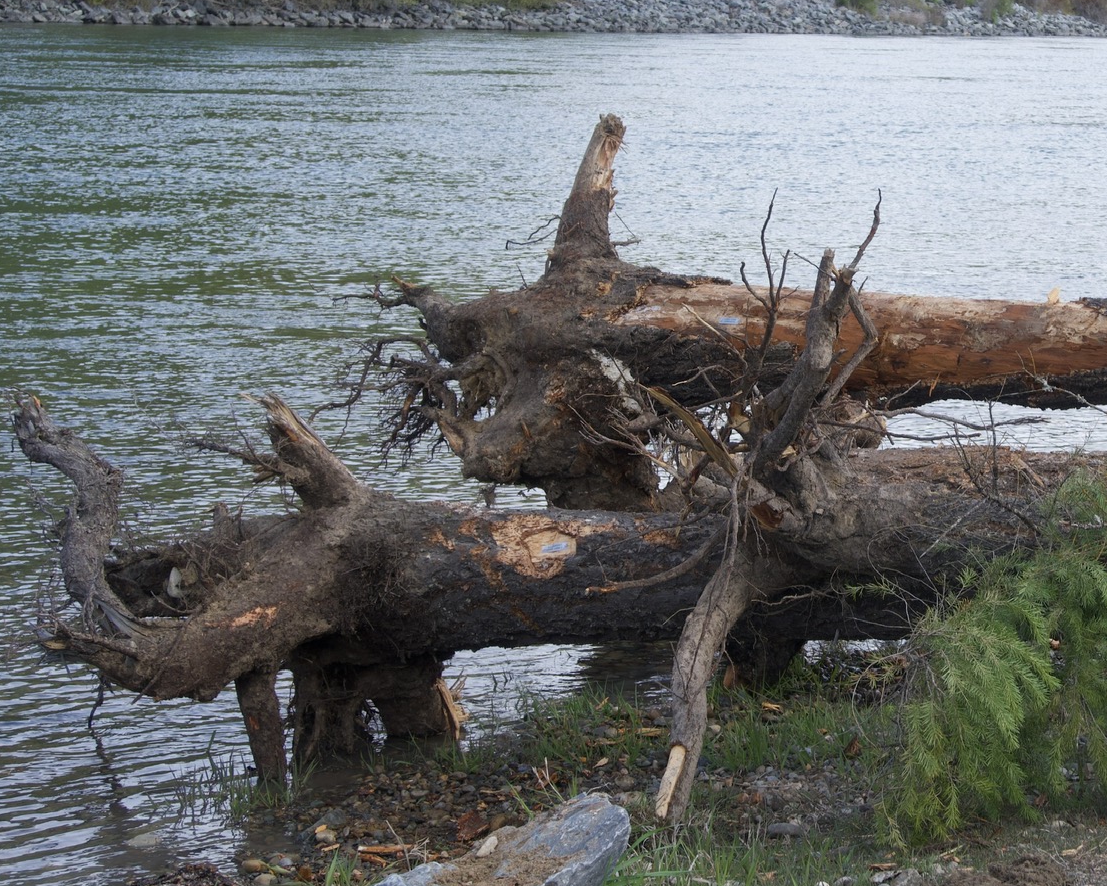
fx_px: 2785
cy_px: 361
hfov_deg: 22.1
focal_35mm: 85
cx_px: 922
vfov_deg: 18.1
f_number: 5.6
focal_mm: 29
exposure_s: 1/200
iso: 100
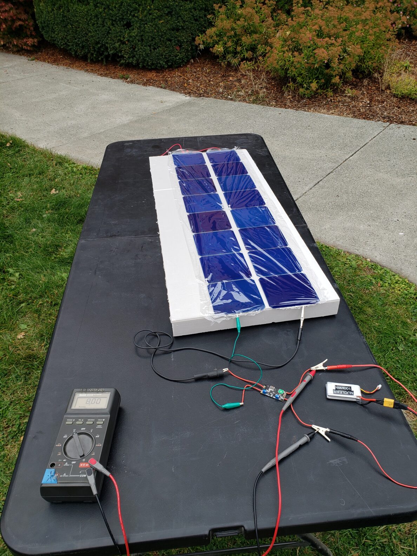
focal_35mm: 26
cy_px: 278
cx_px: 208
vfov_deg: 67.3
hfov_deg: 53.1
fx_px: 418
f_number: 2.4
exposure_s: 1/412
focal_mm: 4.3
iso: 50
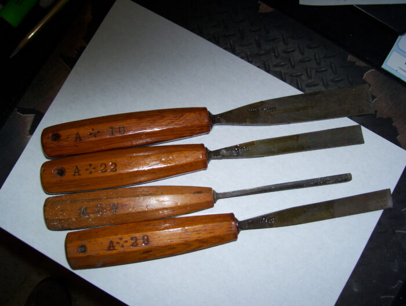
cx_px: 203
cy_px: 153
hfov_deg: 51.3
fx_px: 423
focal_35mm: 36
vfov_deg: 39.7
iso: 80
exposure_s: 1/60
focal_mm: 6
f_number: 2.7
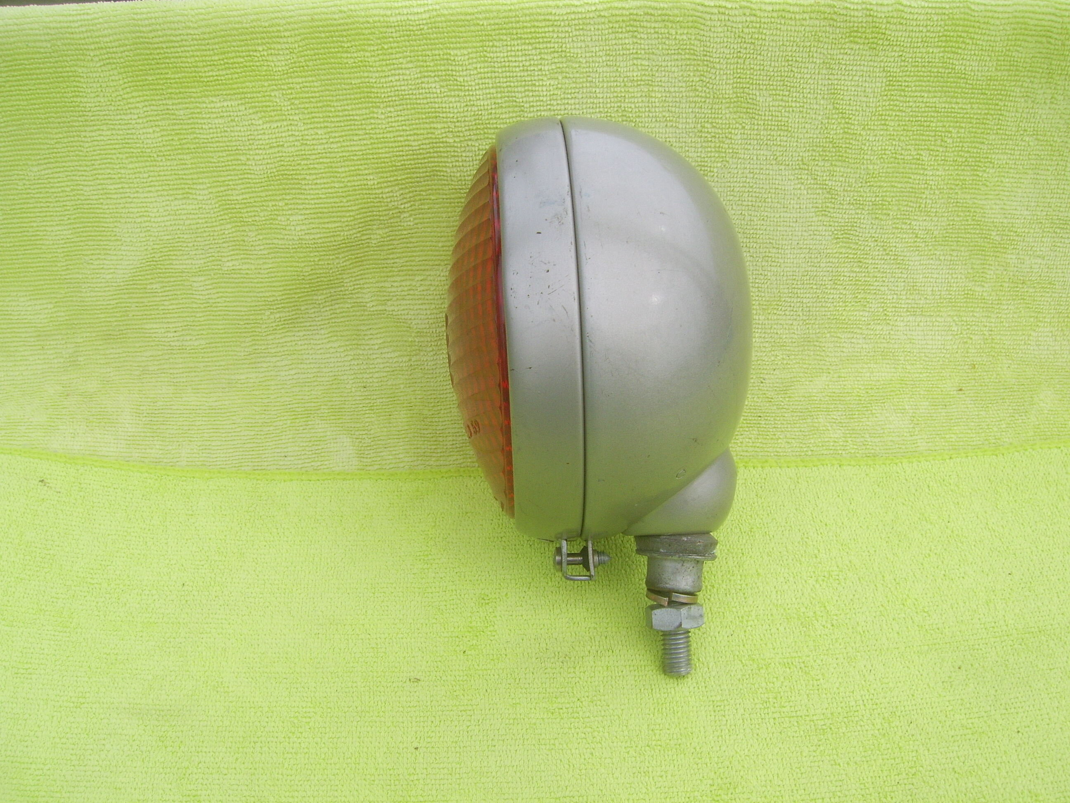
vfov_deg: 37.7
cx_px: 535
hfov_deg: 49.0
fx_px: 1175
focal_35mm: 38
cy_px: 402
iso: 50
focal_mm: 7.8
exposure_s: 1/100
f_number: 6.4
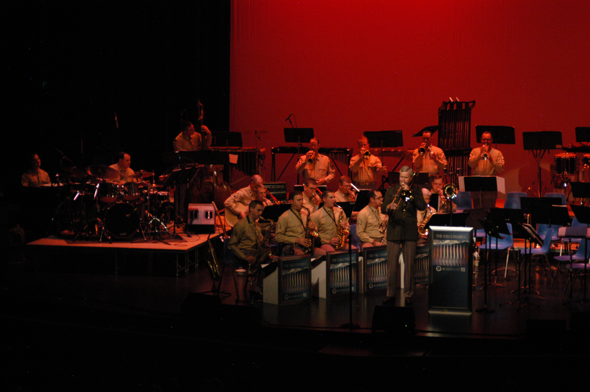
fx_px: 2088
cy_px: 196
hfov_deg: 16.1
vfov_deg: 10.7
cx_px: 295
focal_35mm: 128
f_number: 4.5
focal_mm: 85
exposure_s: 1/125
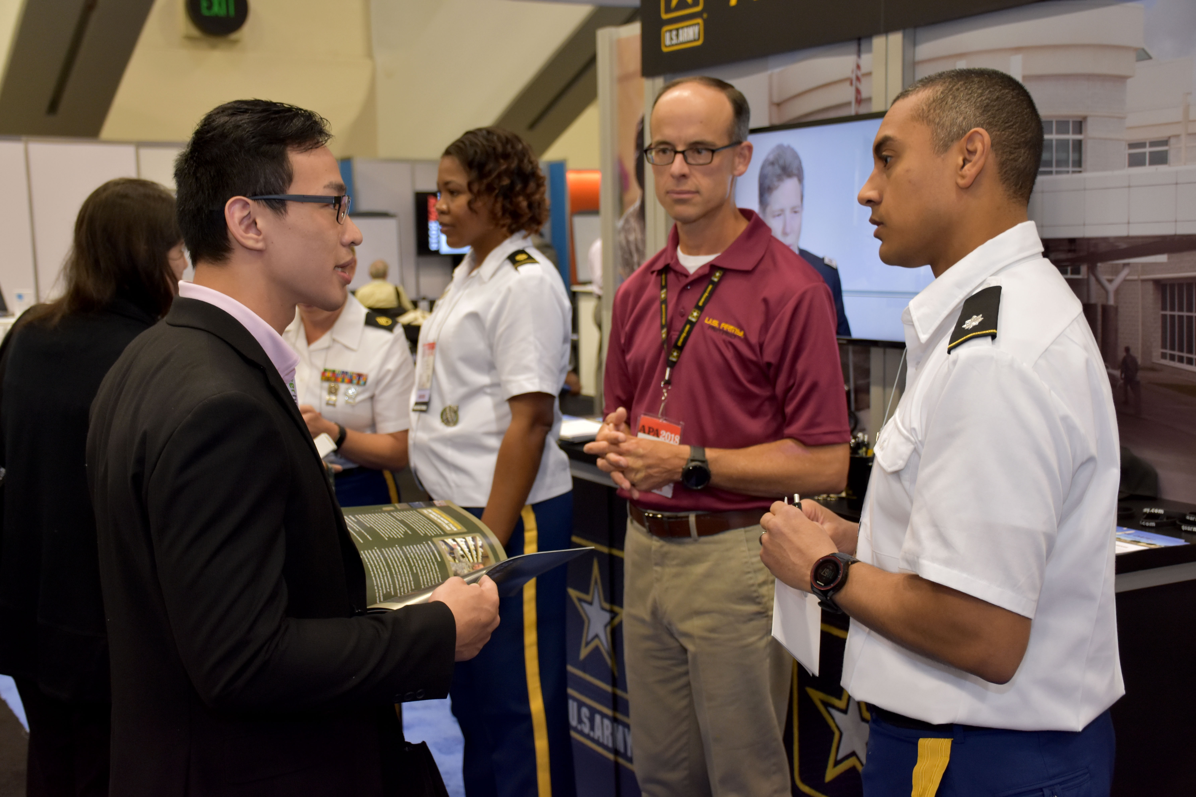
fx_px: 1495
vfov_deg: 29.9
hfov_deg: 43.6
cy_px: 398
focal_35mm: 45
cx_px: 598
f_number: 4
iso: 800
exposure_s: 1/60
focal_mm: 30
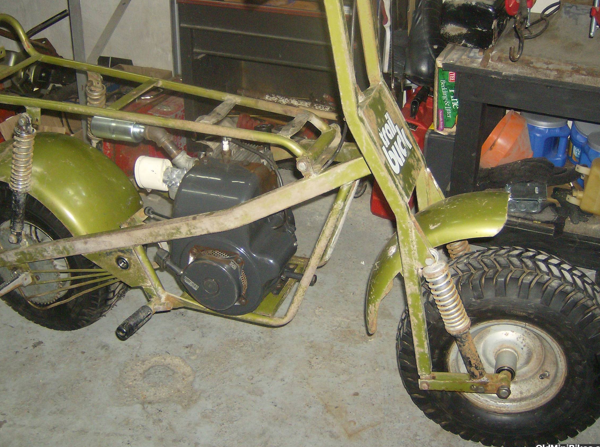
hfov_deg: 46.9
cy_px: 204
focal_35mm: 40
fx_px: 692
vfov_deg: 35.8
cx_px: 281
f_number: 2.8
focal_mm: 6
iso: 200
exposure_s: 1/60
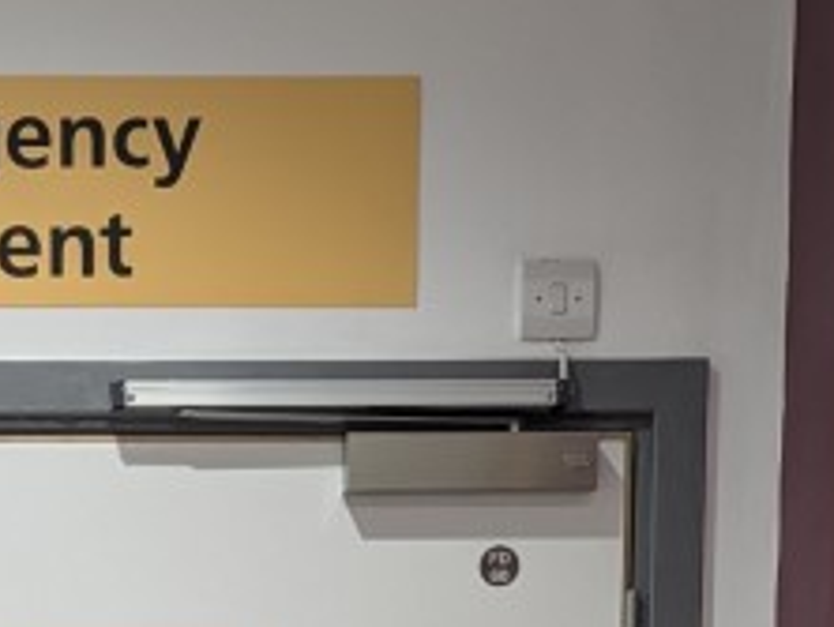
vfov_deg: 10.6
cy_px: 1220
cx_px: 9
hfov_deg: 15.0
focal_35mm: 129
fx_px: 3111
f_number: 1.85
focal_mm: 6.81
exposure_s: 1/25
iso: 92
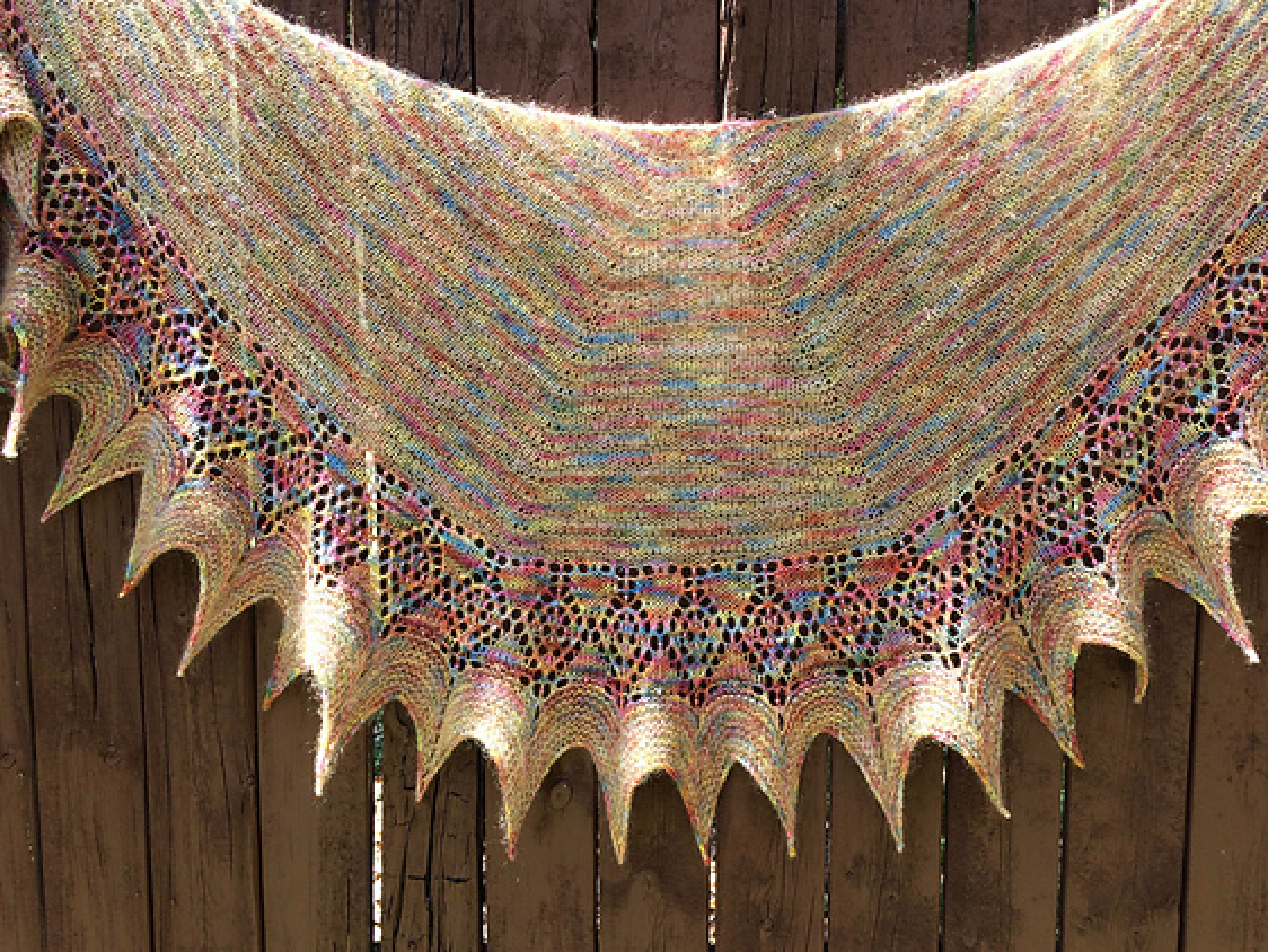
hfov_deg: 55.2
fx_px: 1209
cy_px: 465
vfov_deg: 43.0
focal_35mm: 33
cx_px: 697
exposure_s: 1/285
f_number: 2.2
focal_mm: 4.15
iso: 32
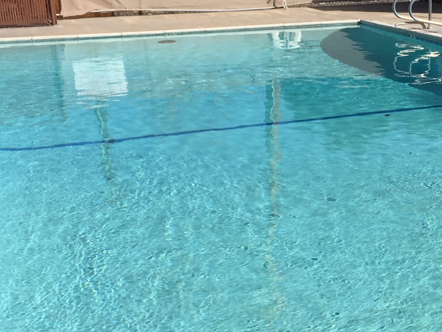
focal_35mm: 72
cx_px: 356
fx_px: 920
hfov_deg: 26.5
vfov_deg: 20.3
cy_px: 254
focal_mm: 4.15
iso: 32
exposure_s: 1/3300
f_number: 2.2
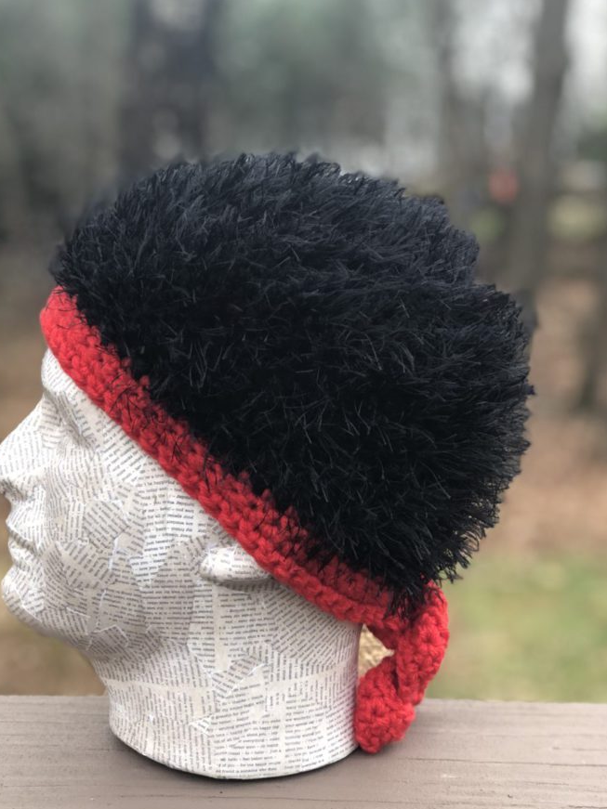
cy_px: 444
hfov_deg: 21.9
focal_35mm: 67
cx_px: 257
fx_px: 1567
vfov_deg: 29.0
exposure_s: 1/30
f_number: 2.8
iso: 32
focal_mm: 6.6
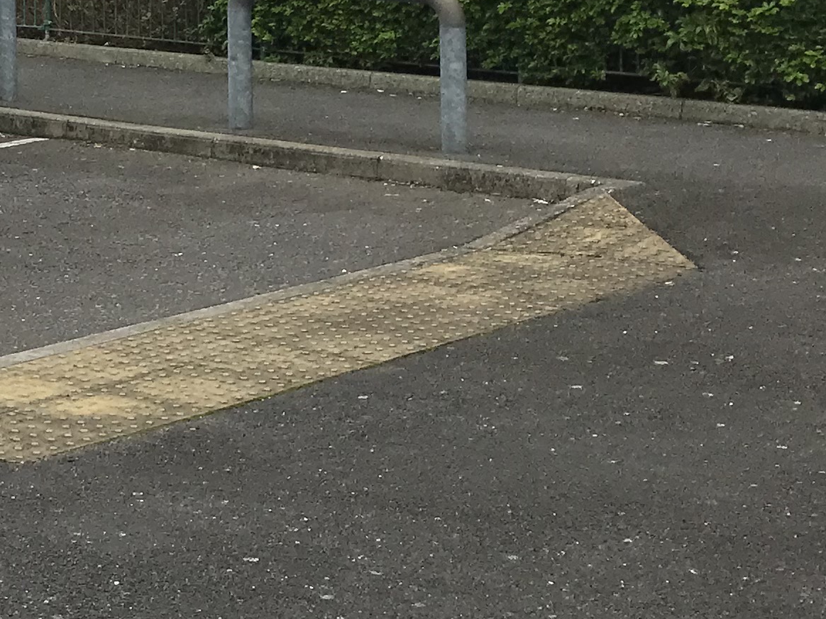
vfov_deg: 14.2
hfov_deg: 18.5
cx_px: -307
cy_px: -333
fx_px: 2315
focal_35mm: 97
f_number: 1.8
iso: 20
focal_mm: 3.99
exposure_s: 1/656
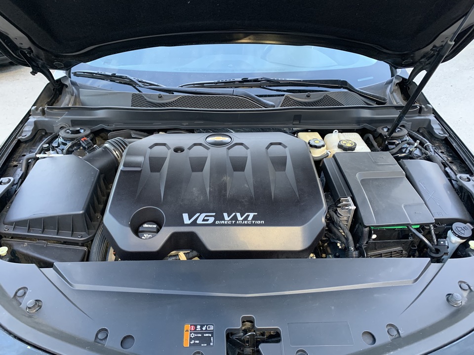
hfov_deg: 67.3
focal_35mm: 26
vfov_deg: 53.1
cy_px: 178
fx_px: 356
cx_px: 237
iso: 320
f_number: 1.8
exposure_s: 1/60
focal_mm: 4.25
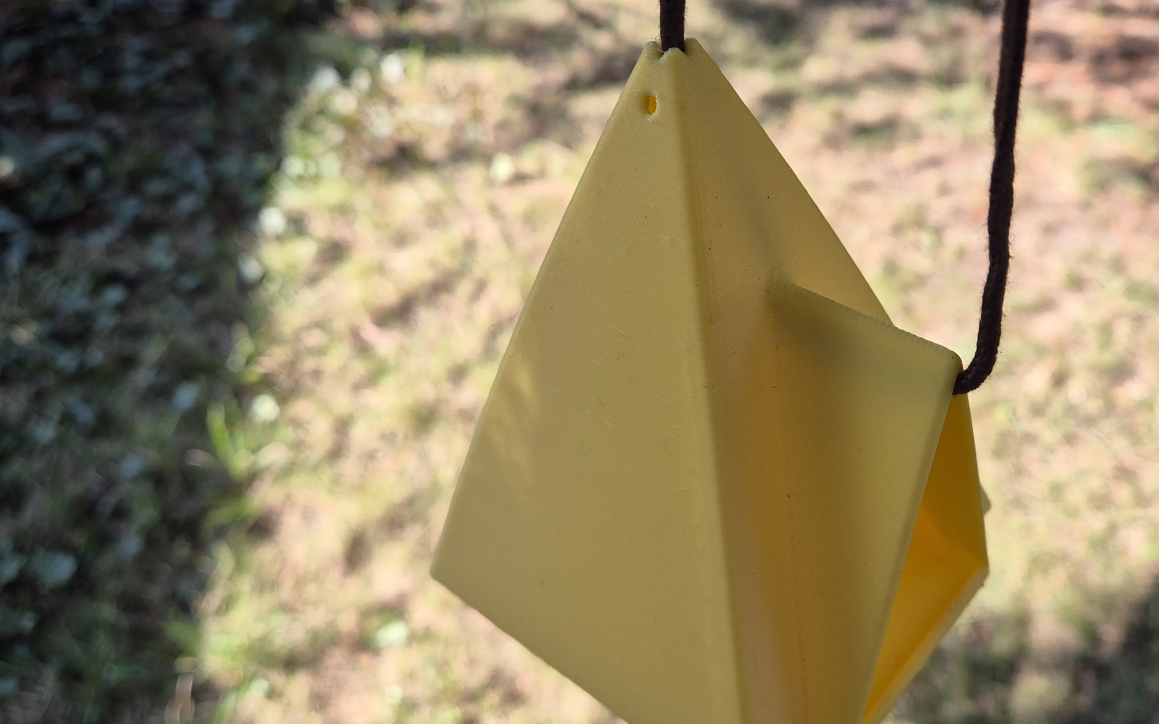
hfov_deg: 56.2
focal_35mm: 34
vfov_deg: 37.3
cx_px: 710
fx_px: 1074
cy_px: 342
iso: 25
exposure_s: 1/256
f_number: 1.8
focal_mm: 5.4
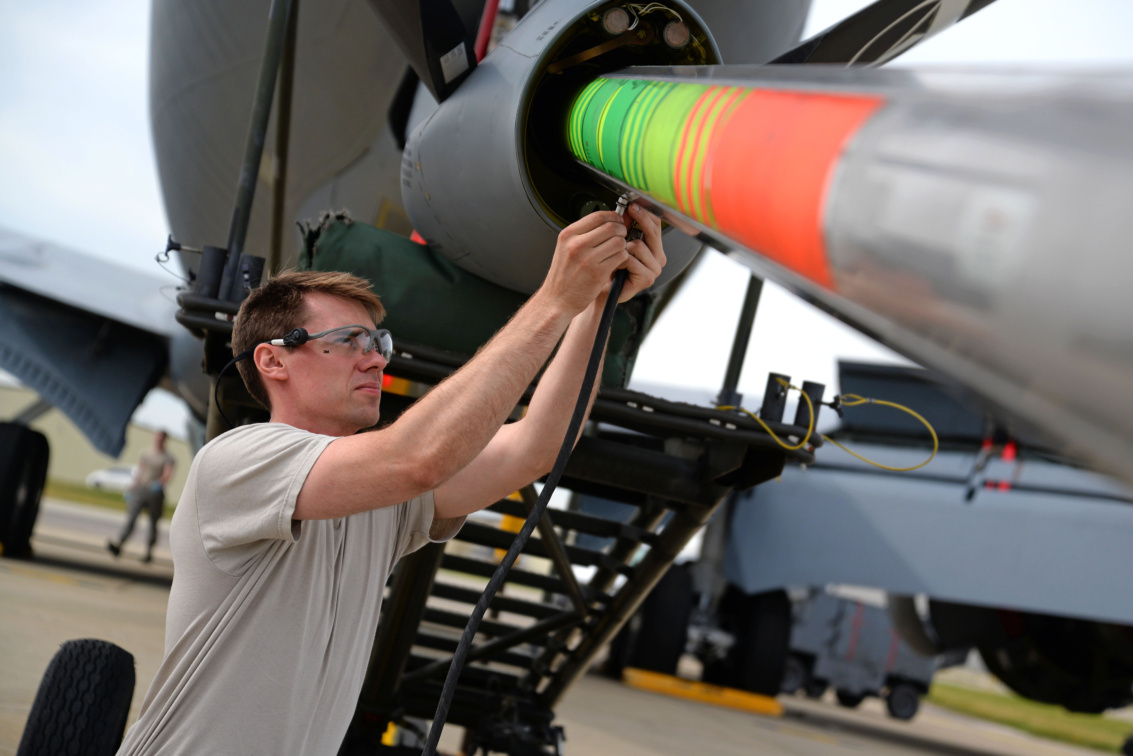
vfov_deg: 14.4
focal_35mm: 95
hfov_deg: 21.4
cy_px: 390
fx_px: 2991
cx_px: 611
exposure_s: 1/1250
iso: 250
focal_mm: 85
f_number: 4.5
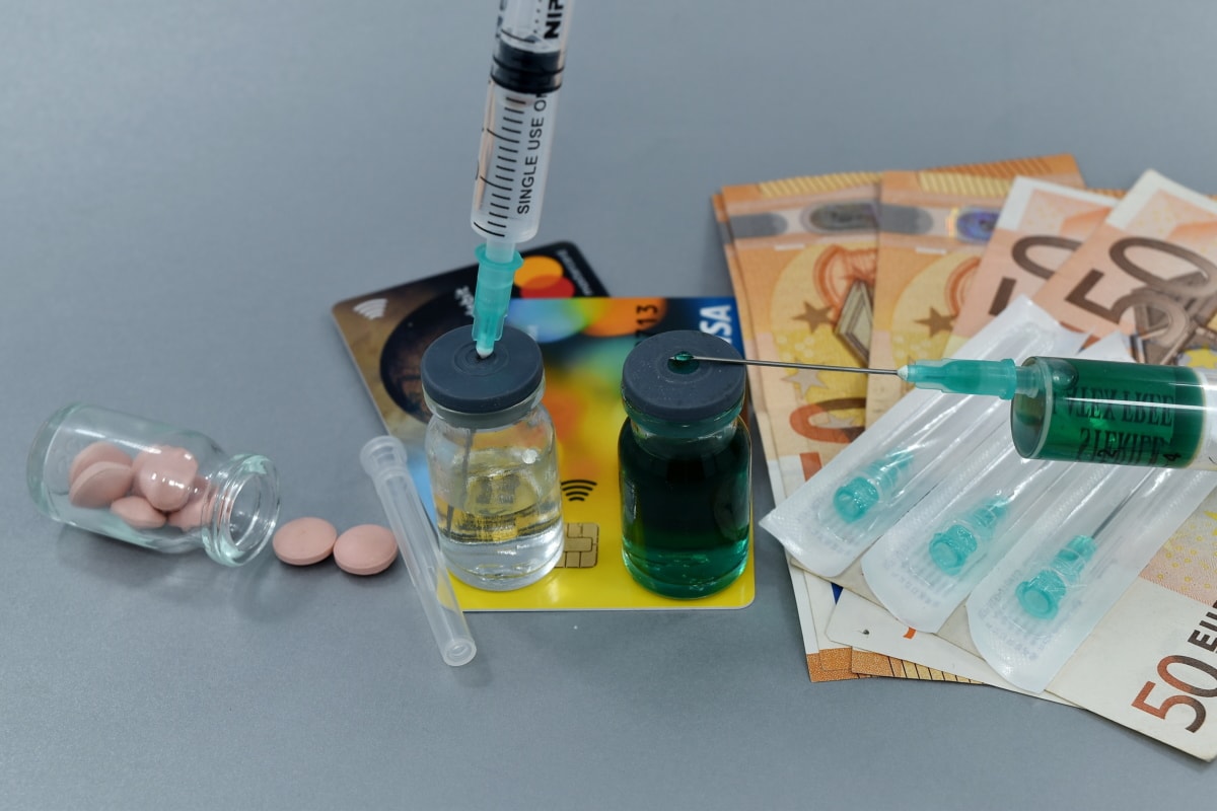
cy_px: 406
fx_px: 1927
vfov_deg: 23.8
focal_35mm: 57
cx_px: 608
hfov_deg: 35.1
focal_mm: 38
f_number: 9
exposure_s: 1/125
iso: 125
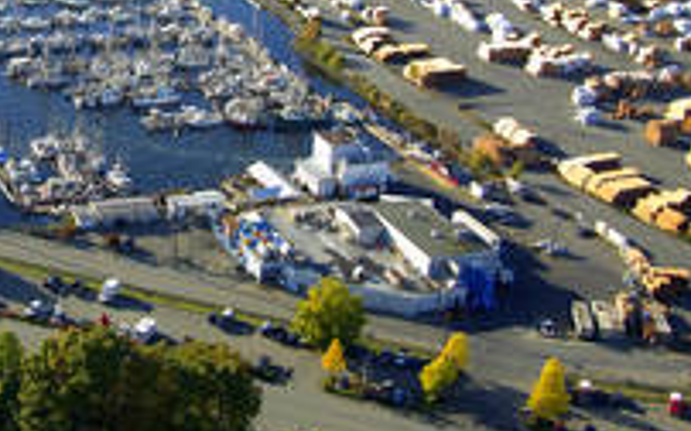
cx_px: 27
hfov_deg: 24.3
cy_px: 31
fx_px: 1543
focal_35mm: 82
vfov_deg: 15.7
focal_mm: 24
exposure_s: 1/1000
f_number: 4.5
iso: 400
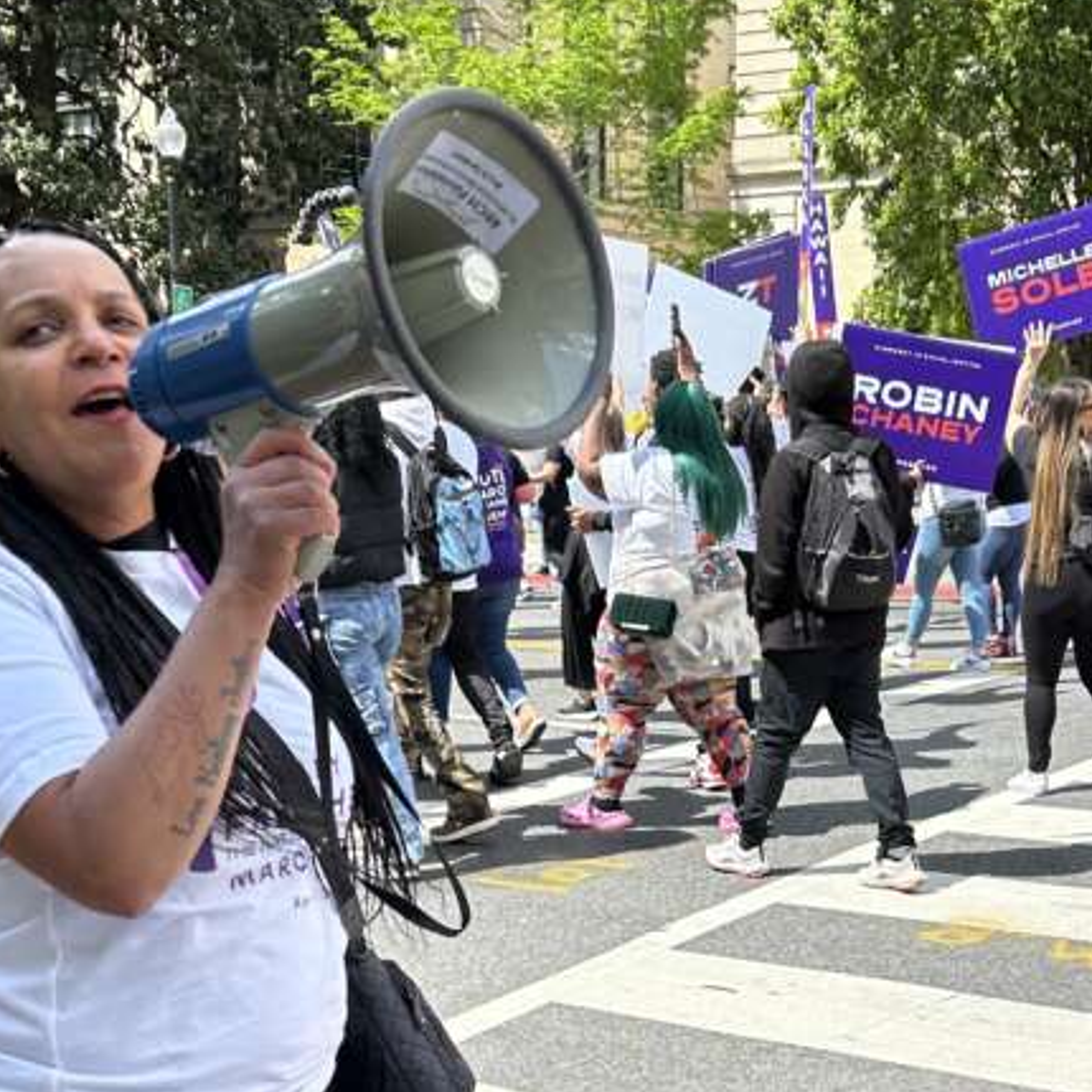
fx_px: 2034
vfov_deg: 29.0
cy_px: 954
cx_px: 665
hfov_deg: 30.0
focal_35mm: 57
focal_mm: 5.7
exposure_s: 1/1934
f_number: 1.5
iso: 50
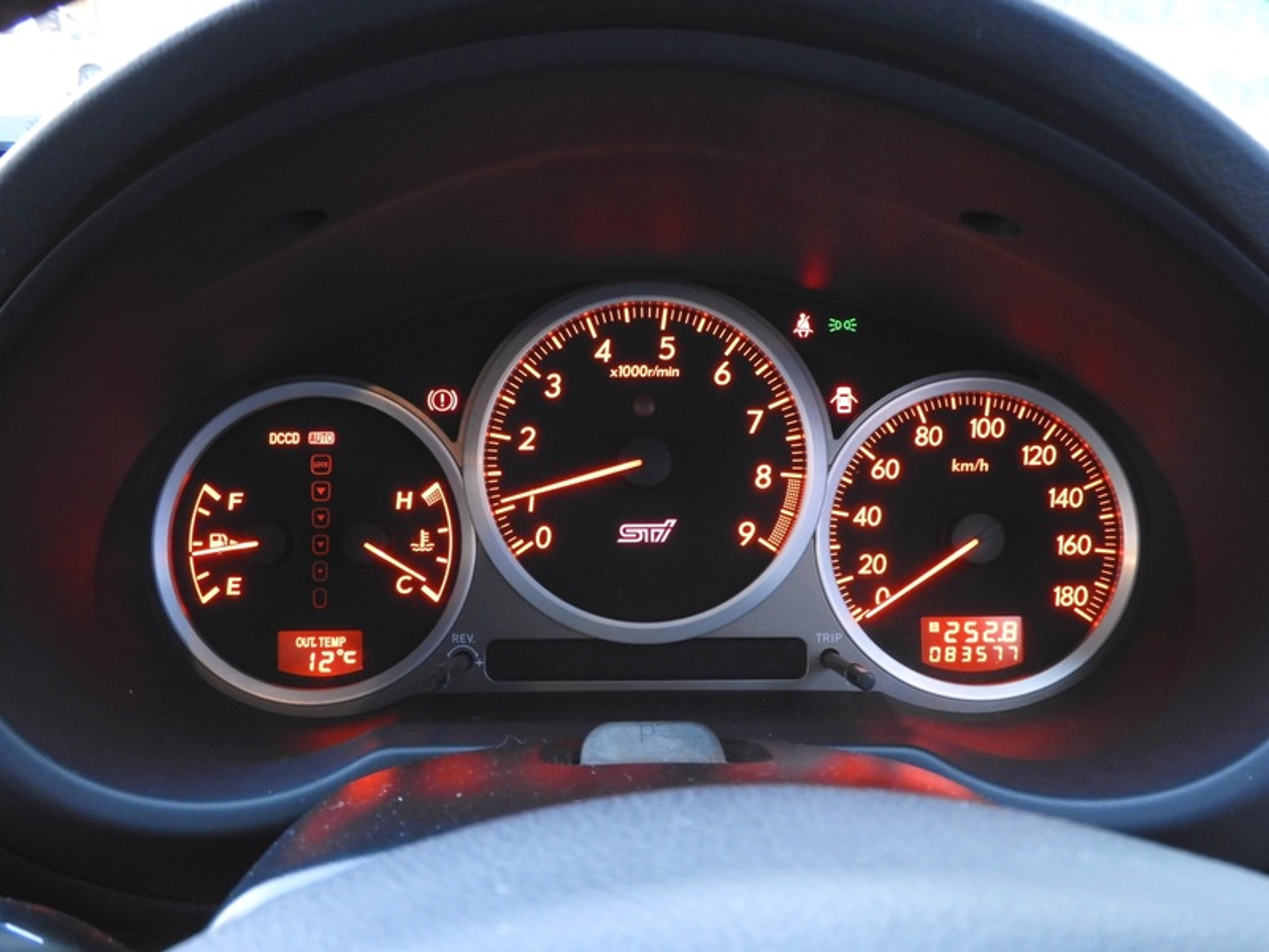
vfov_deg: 40.7
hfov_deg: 52.6
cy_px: 476
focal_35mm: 35
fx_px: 1283
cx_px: 634
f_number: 3.8
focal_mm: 6.3
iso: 400
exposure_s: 1/10
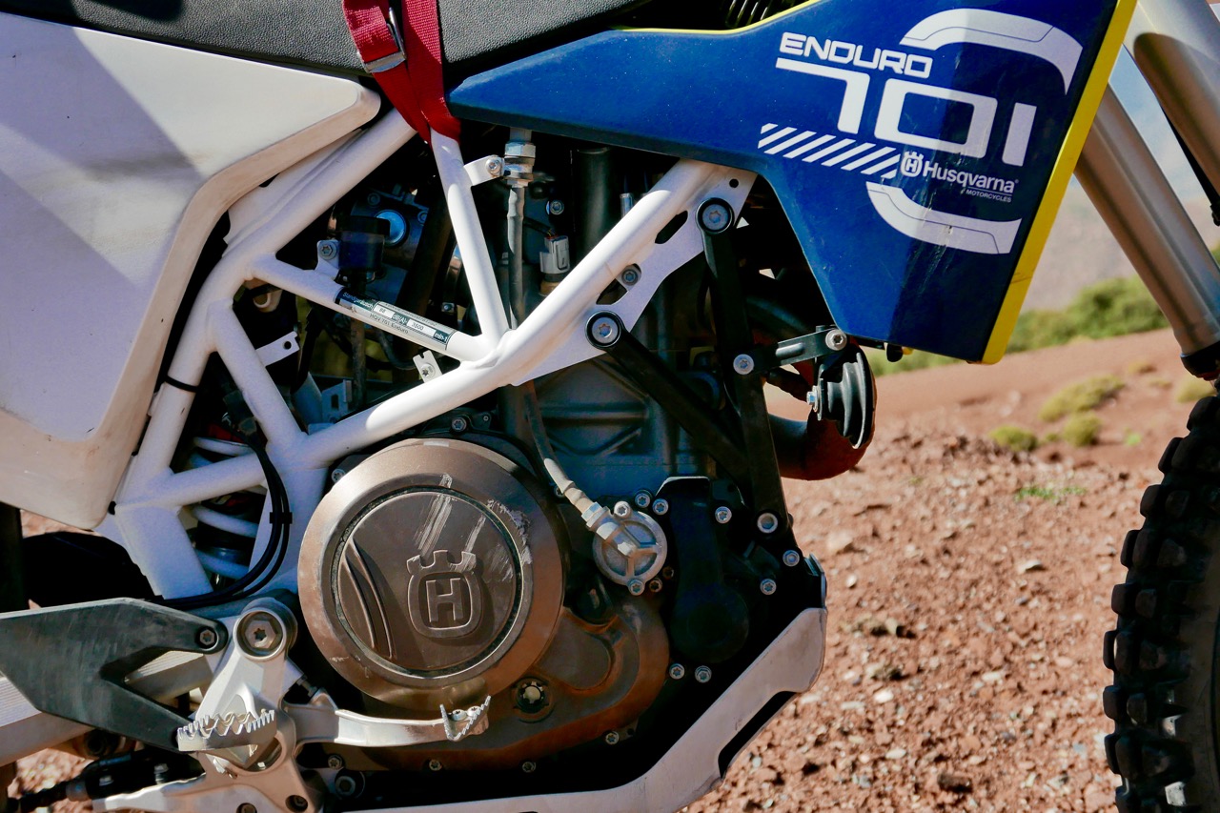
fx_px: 1592
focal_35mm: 47
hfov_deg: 41.9
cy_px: 406
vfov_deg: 28.6
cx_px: 610
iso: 800
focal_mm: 21.3
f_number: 2.6
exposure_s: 1/5000
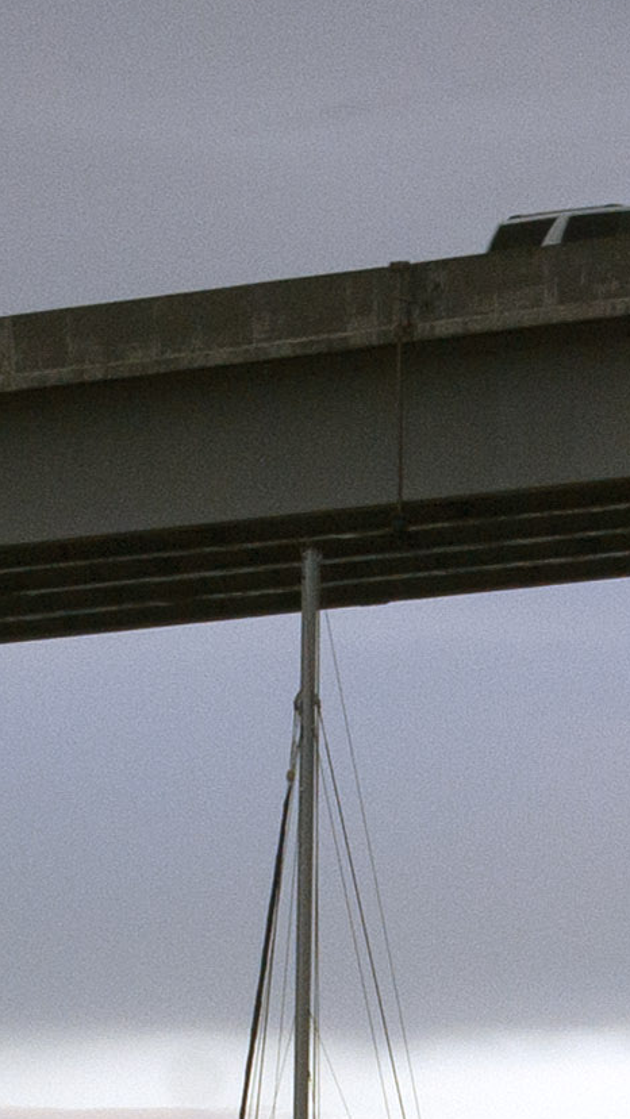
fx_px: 12006
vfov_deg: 5.3
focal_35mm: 404
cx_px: 788
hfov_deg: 3.0
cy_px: 1245
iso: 400
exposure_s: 1/400
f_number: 10
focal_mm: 55
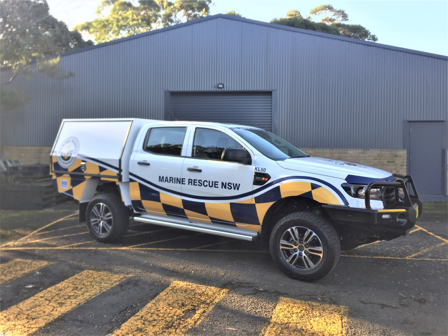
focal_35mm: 29
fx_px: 375
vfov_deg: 48.2
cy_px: 168
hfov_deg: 61.7
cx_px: 224
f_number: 2.2
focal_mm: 4.15
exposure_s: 1/195
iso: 32
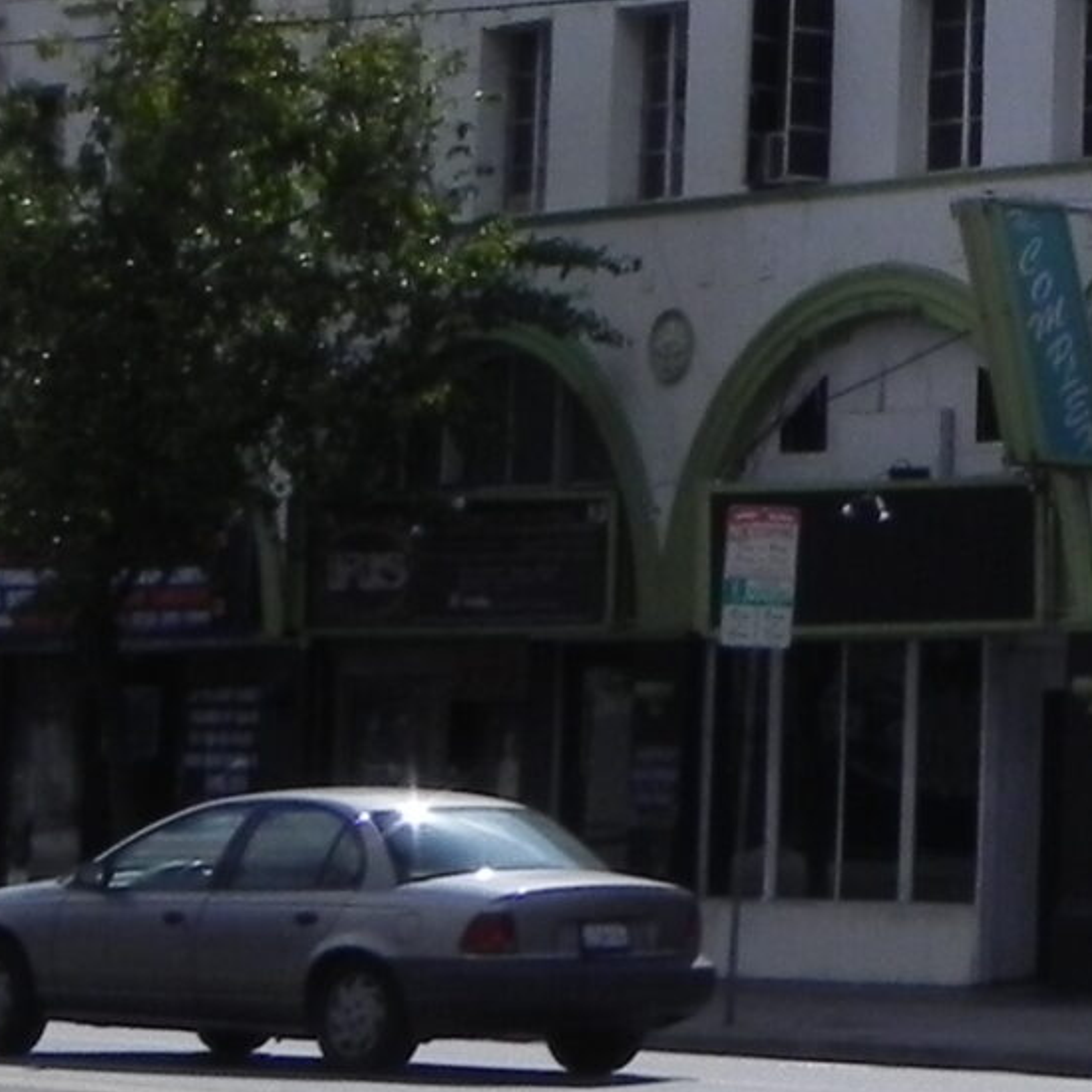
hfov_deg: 9.5
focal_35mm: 169
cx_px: 2297
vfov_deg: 10.3
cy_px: 30
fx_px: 6032
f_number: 8
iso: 160
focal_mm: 7.3
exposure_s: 1/725
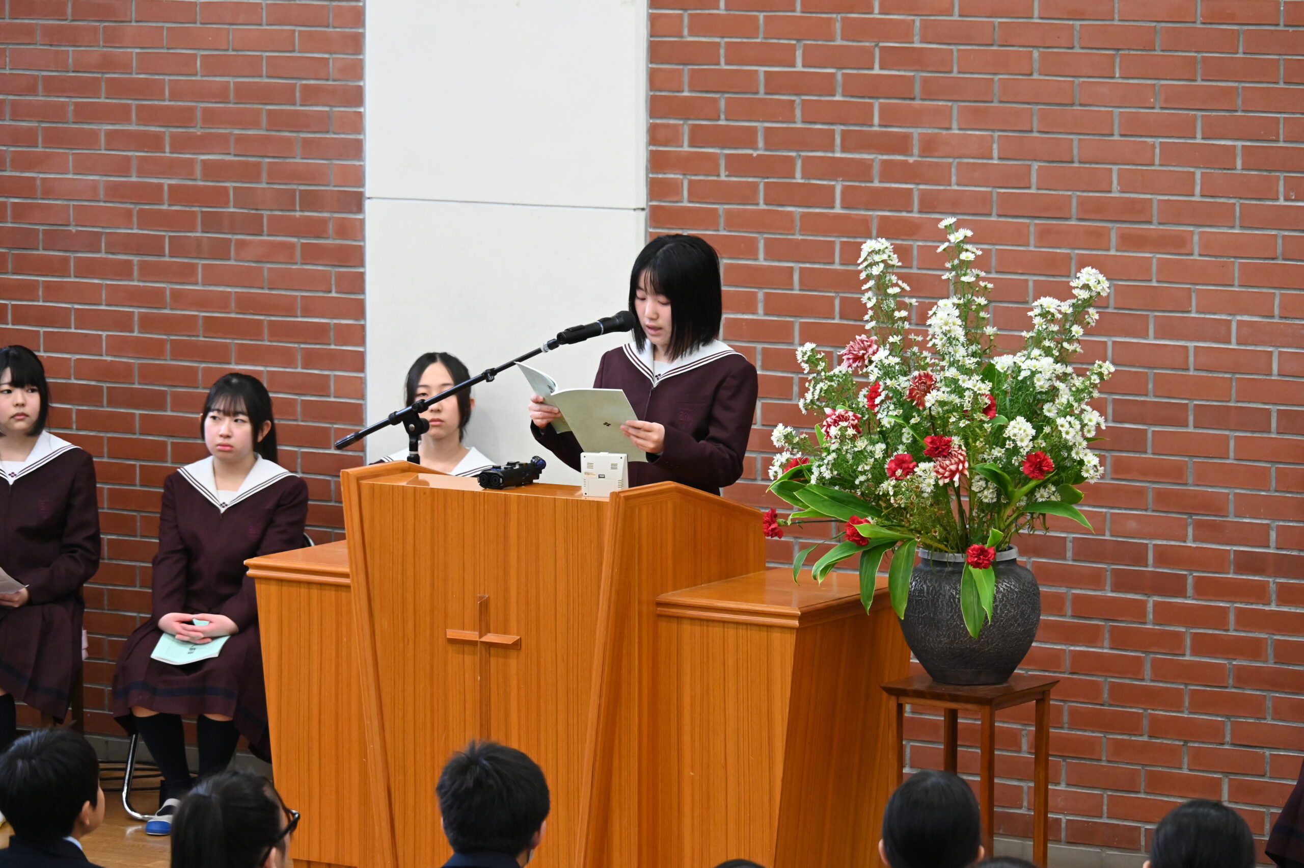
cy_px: 434
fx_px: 5248
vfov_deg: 9.4
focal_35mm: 145
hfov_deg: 14.2
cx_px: 652
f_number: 7.1
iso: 6400
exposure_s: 1/125
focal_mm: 145
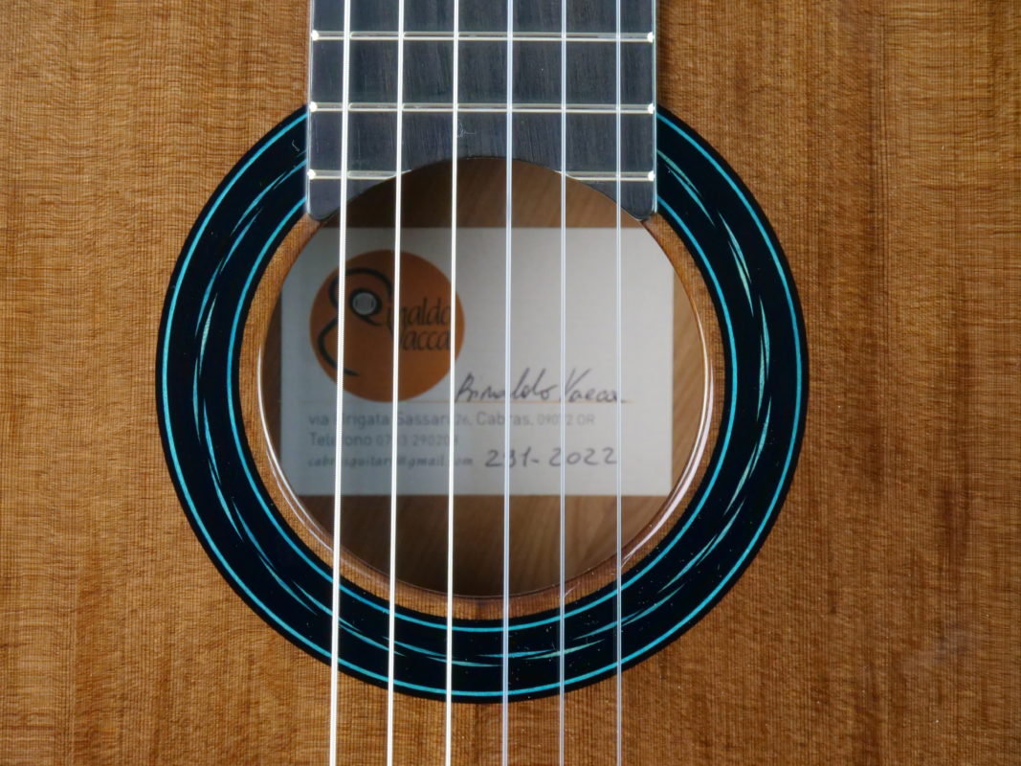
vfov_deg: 6.2
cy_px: 383
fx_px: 7078
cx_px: 510
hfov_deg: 8.3
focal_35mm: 240
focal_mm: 120
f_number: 11
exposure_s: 1/50
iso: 3200
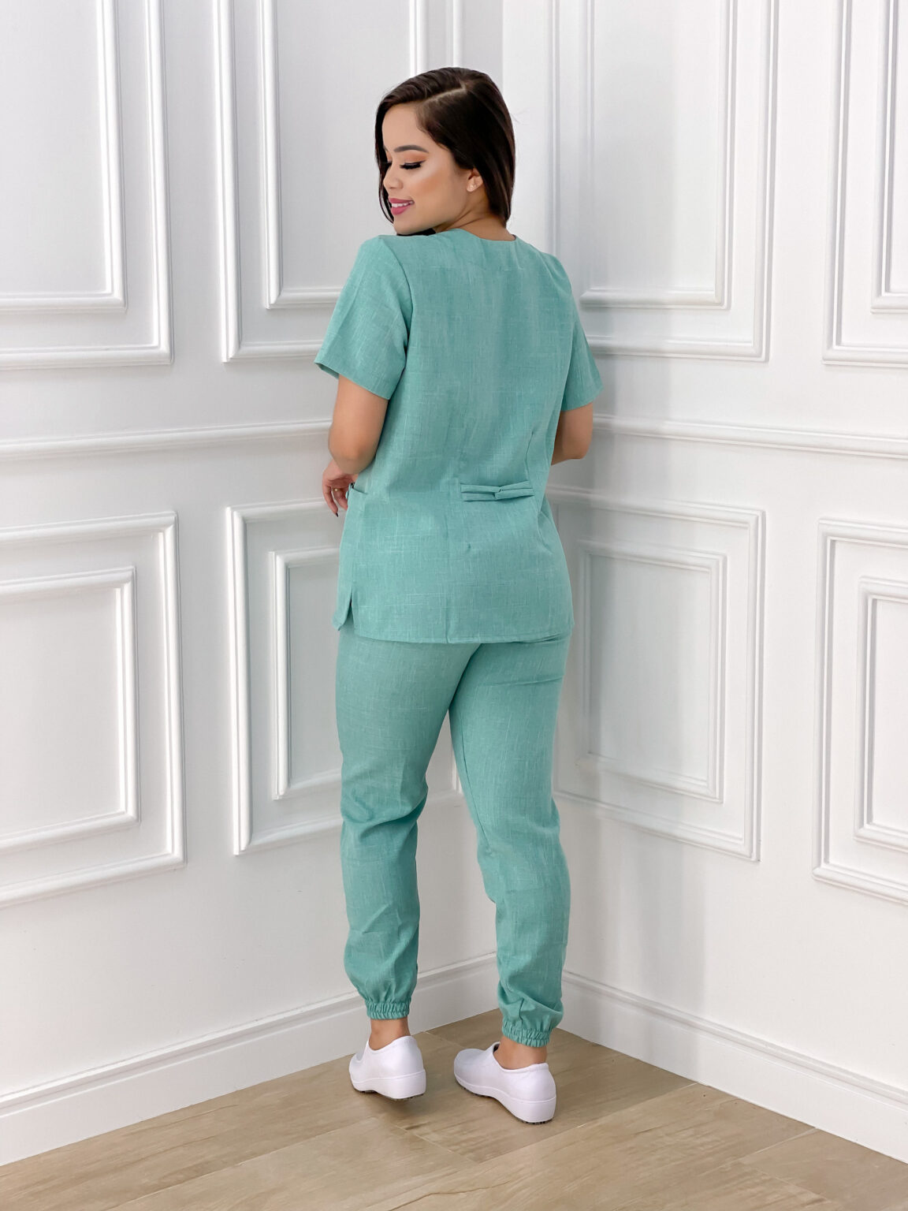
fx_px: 2238
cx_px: 454
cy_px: 606
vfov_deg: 30.3
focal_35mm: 64
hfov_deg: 22.9
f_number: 2.2
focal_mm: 7.5
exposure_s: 1/120
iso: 50
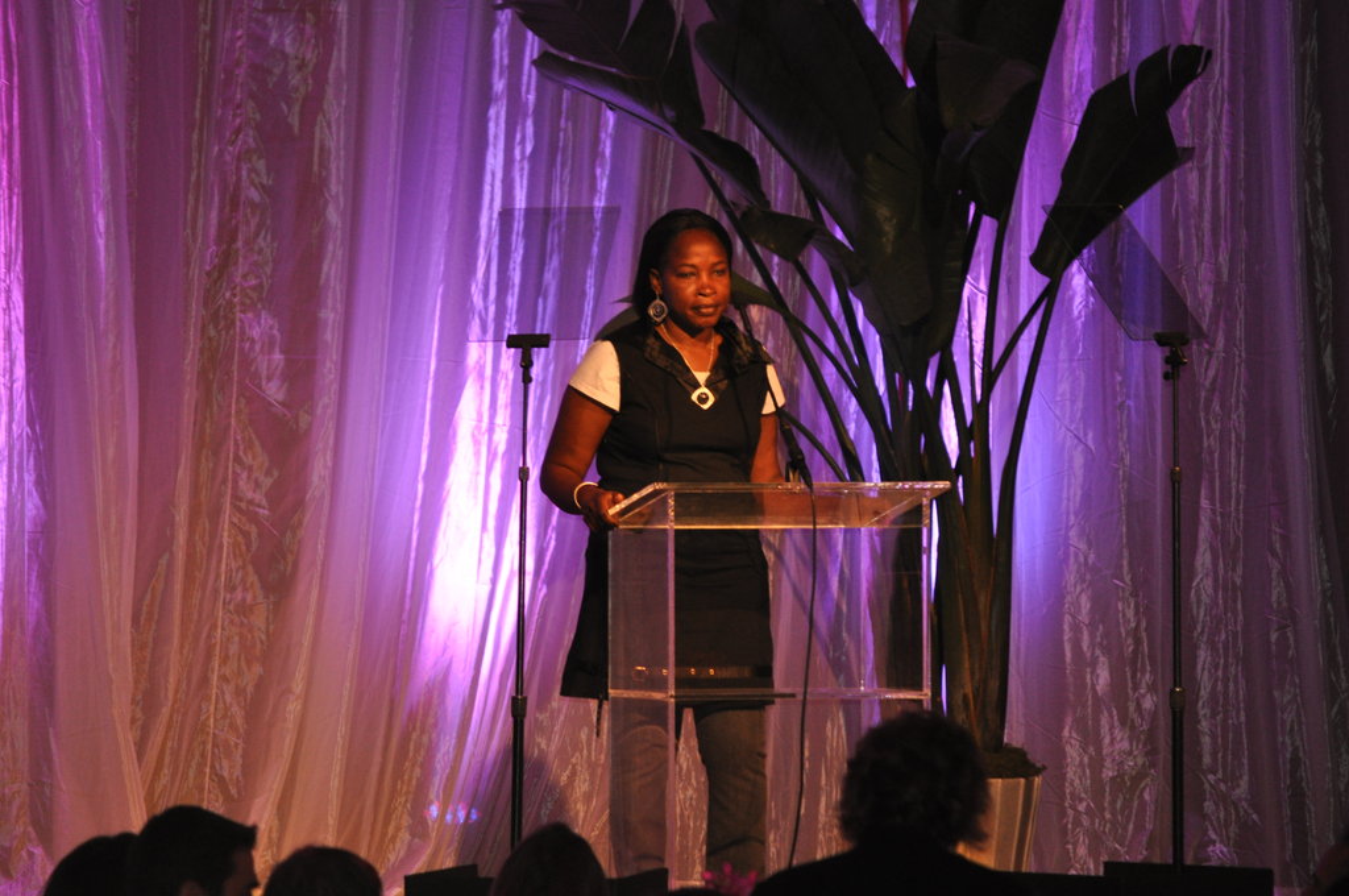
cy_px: 448
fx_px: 11227
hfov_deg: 6.9
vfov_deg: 4.6
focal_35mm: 300
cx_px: 674
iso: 800
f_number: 5.6
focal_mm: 200
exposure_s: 1/60
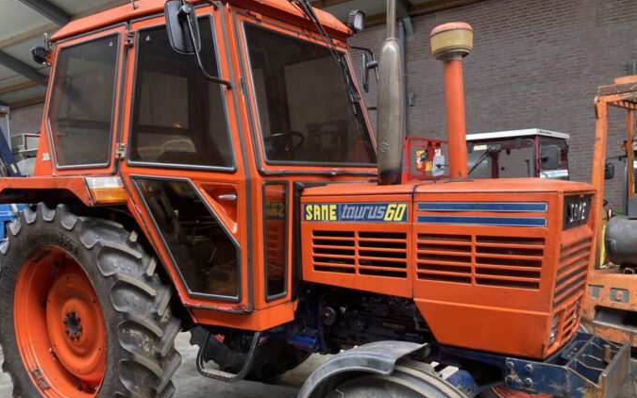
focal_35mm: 33
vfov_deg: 38.1
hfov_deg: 58.1
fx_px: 573
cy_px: 251
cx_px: 292
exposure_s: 1/81
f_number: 1.8
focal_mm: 3.99
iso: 80
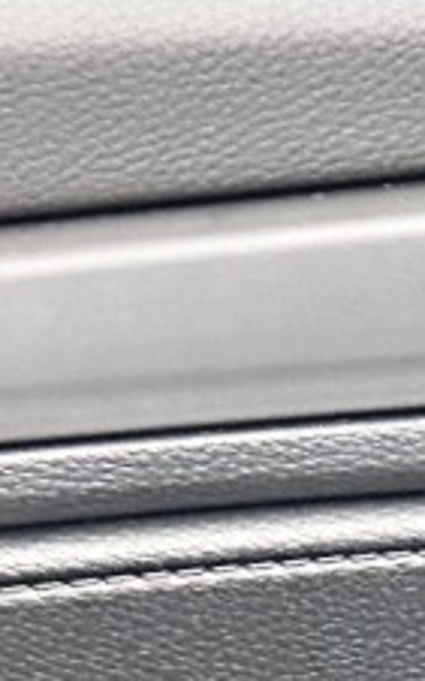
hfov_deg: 5.2
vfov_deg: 8.8
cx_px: 1468
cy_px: 1049
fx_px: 4286
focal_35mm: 231
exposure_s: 1/24
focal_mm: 6.86
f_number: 1.78
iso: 640
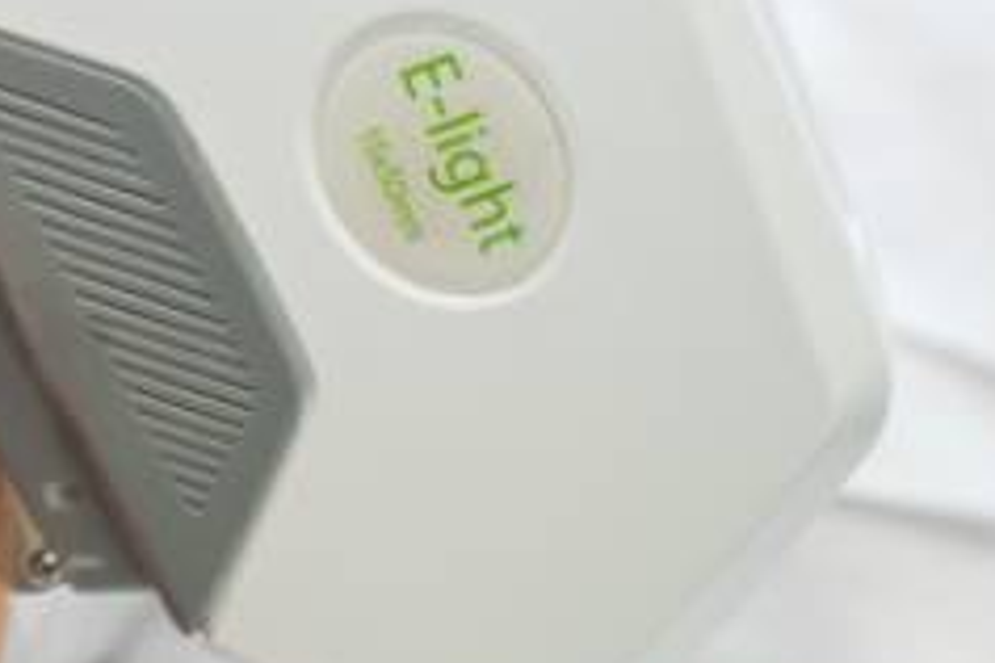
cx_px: -260
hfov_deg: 9.5
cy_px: -88
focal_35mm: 213
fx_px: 5887
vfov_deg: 6.4
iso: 400
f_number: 2.8
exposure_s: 1/160
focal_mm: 70
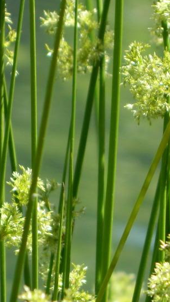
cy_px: 167
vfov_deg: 2.3
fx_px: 7439
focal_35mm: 928
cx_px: 53
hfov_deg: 1.3
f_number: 5.7
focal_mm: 83.7
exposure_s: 1/100
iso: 80
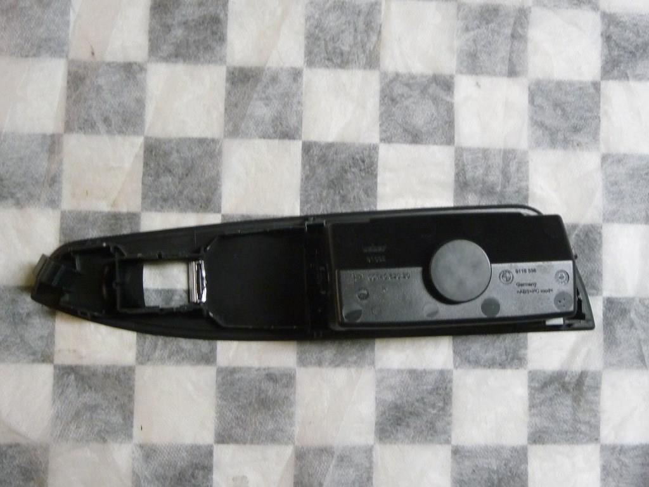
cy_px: 244
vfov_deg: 31.5
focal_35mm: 46
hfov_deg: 41.2
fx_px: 862
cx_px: 324
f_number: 3.6
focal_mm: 5.6
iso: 320
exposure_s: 1/30
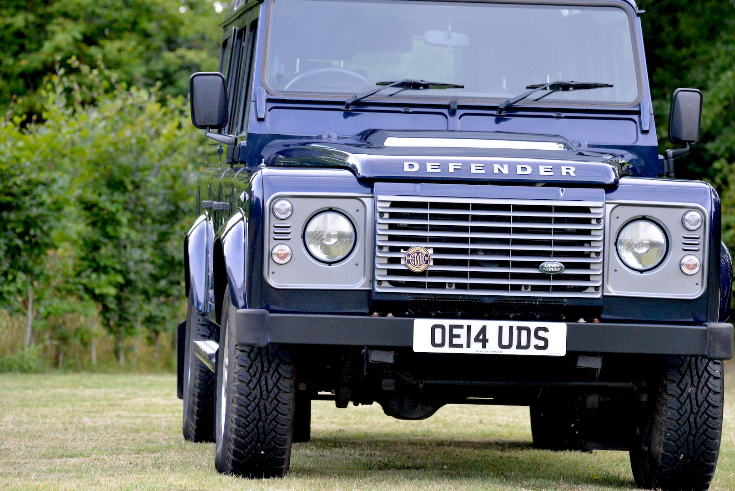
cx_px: 435
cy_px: 204
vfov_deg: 6.9
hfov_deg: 10.4
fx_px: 4044
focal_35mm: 198
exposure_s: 1/1600
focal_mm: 160
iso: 6400
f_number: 5
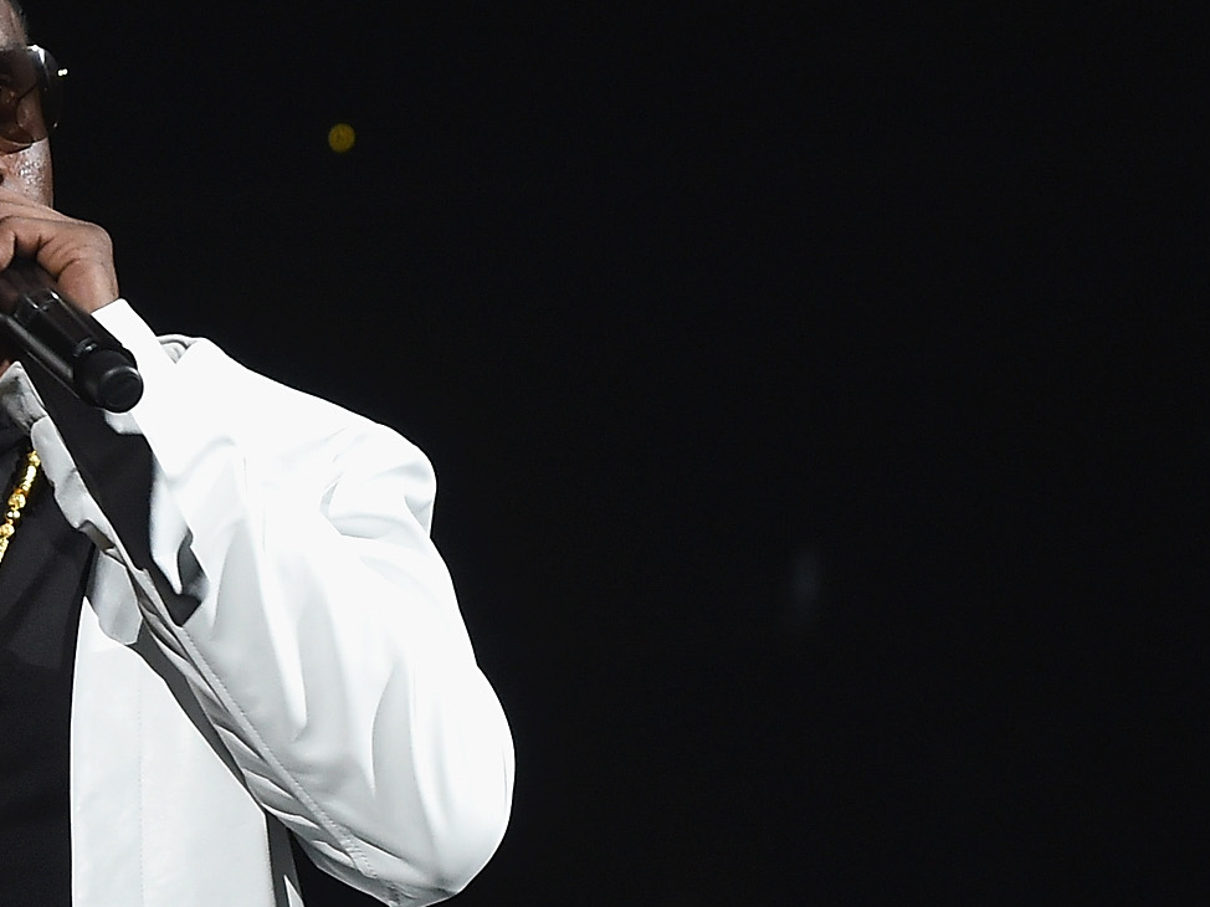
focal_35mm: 231
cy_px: 880
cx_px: -421
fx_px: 8073
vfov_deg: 6.4
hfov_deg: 8.4
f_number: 5.6
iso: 2500
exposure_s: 1/160
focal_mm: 78
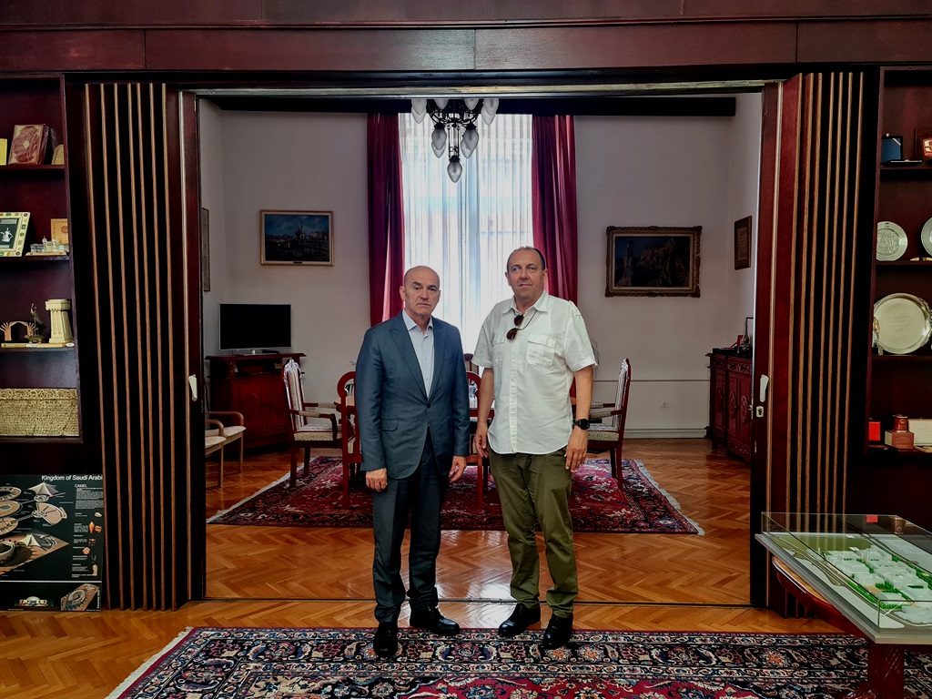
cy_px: 350
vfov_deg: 54.9
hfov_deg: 69.4
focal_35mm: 25
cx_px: 466
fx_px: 673
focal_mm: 7
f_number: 1.8
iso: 200
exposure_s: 1/50
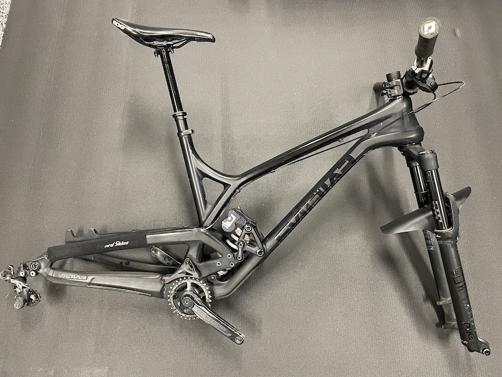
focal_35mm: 26
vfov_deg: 53.1
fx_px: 377
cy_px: 188
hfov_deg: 67.3
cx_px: 251
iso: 500
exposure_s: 1/60
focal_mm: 4.2
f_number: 1.6
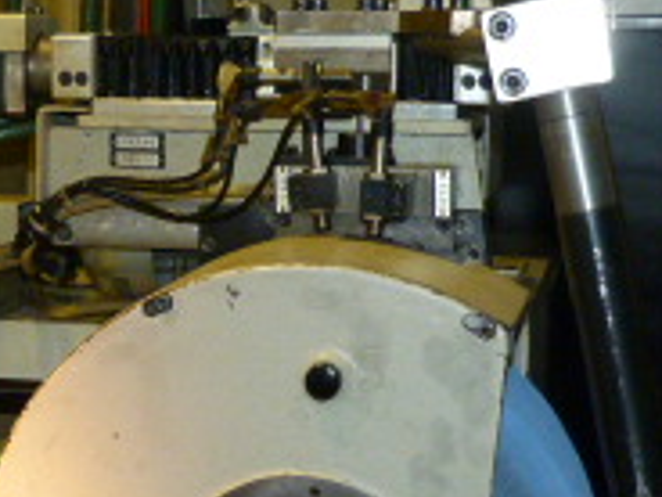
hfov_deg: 22.2
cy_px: 306
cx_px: 137
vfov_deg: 17.0
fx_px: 1664
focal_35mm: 87
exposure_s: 1/60
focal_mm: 4.5
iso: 250
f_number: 2.8
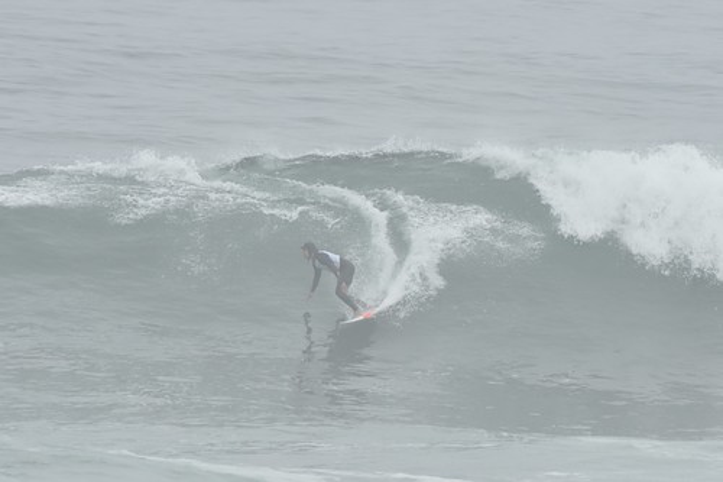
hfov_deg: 5.5
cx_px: 362
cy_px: 241
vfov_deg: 3.7
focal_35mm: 375
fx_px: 7528
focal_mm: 250
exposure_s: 1/2000
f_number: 7.1
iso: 400
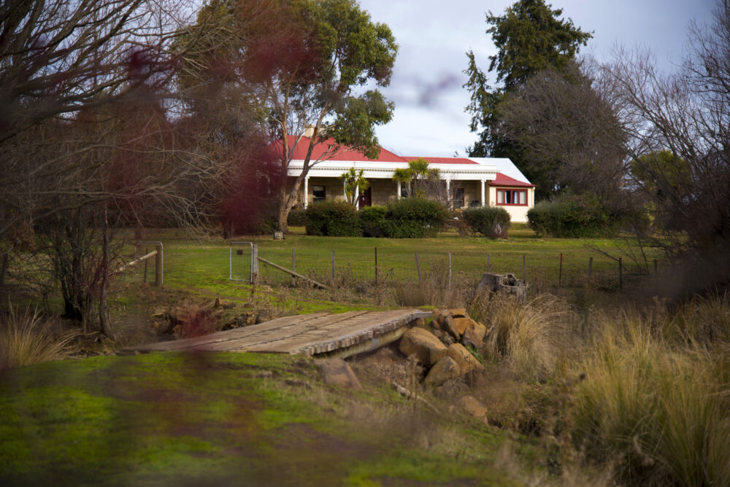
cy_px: 244
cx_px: 365
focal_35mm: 85
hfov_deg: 23.9
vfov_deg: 16.1
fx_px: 1725
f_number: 4
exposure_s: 1/250
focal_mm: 85
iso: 100
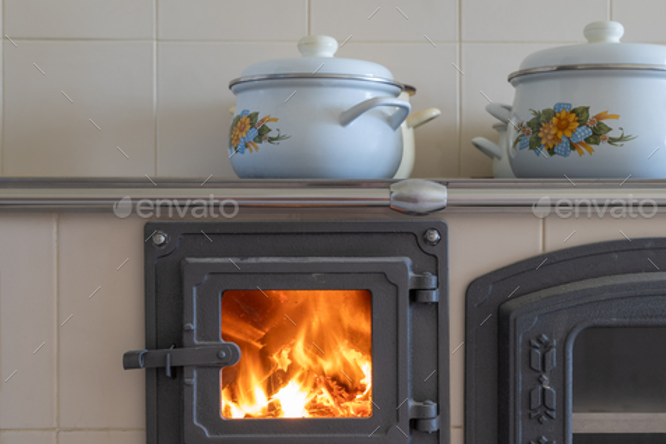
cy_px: 273
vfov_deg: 20.0
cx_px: 381
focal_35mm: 68
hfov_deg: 29.6
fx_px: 1258
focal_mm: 55
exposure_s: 1/8
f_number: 8
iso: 200
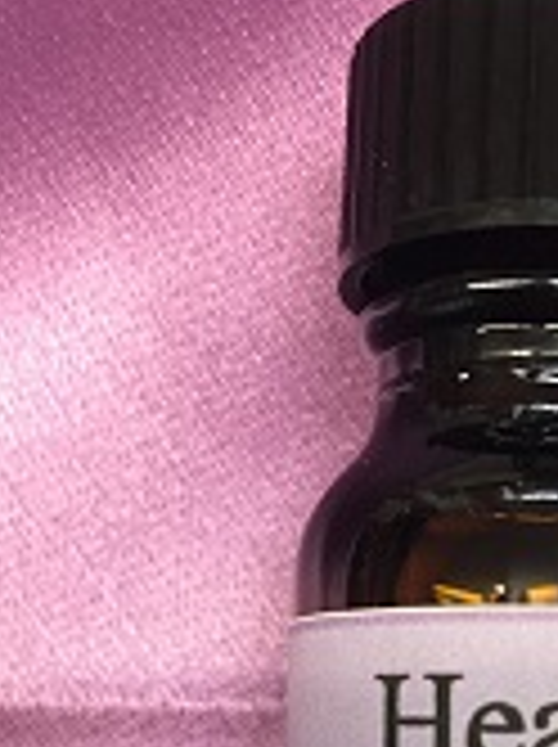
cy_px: 752
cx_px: 450
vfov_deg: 29.2
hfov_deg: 23.2
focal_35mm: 62
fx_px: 1336
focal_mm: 4.15
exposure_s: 1/24
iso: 200
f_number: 2.2
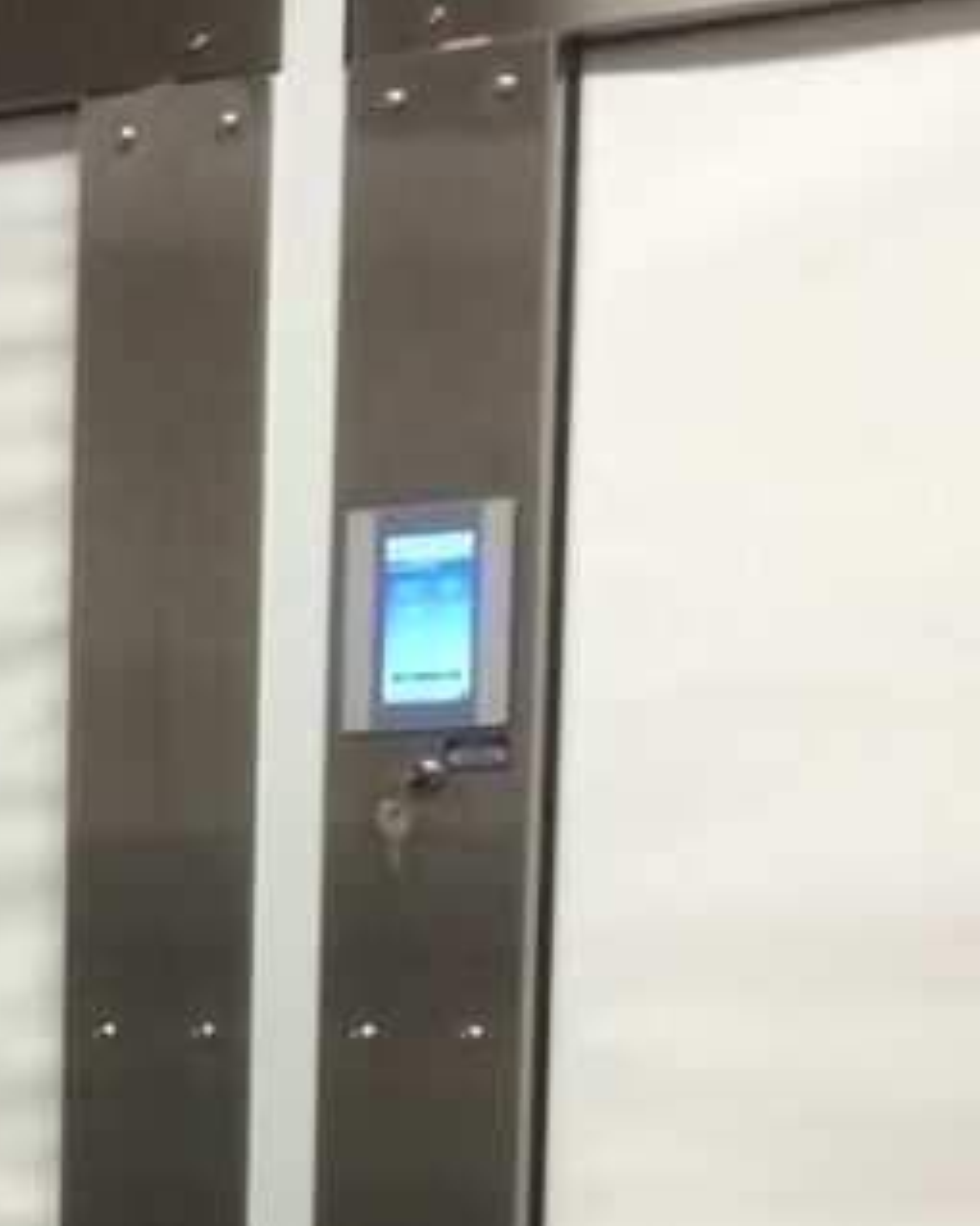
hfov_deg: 12.2
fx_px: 4353
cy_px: 1459
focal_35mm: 120
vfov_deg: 15.5
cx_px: -515
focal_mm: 4.12
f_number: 2.2
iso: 40
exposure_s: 1/30
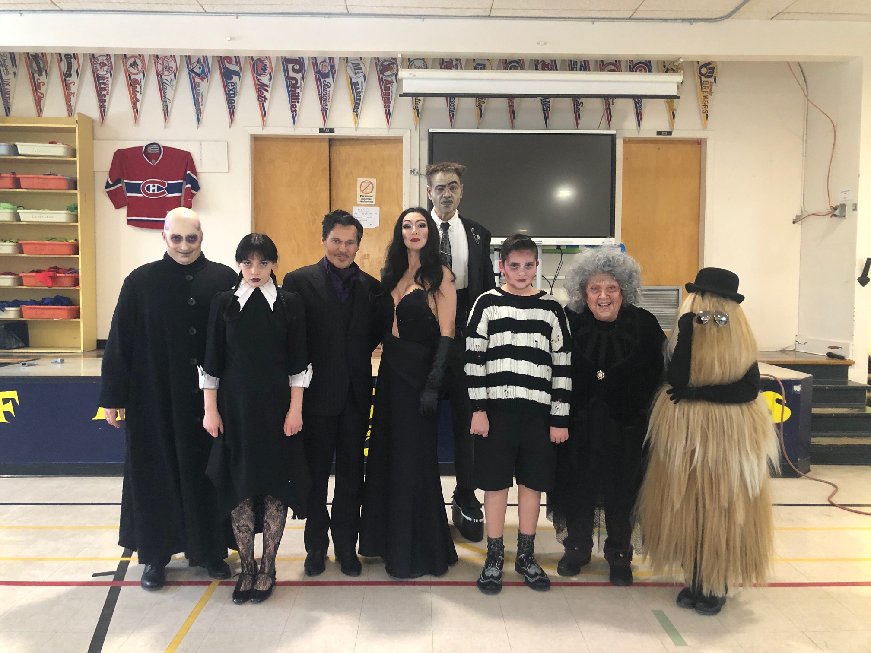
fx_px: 705
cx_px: 436
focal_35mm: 28
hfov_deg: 63.4
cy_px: 326
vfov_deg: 49.7
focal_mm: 3.99
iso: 100
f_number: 1.8
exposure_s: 1/15
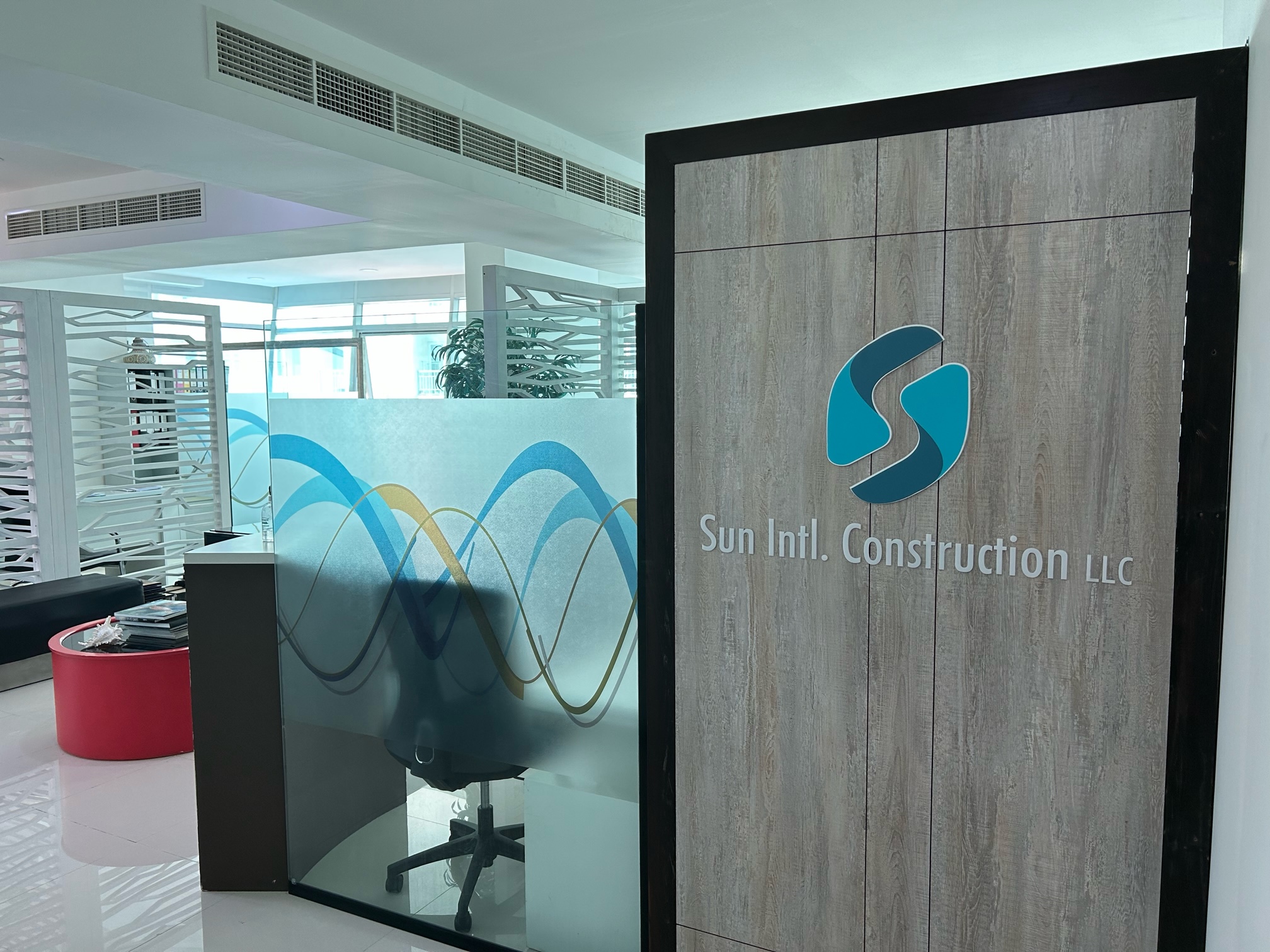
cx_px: 635
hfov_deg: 67.3
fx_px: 954
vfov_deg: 53.1
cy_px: 476
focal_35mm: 26
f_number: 1.5
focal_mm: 5.7
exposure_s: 1/121
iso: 80
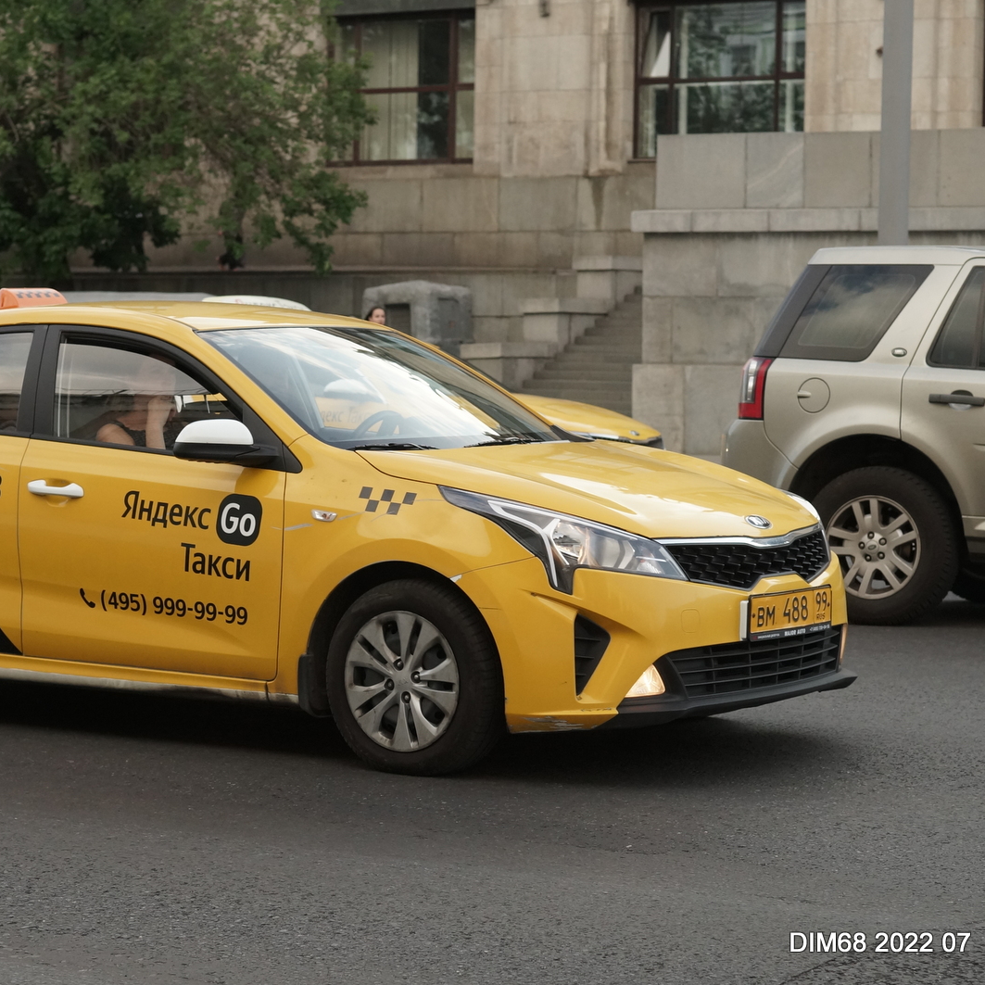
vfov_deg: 26.9
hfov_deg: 26.6
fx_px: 2060
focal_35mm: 64
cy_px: 494
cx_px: 264
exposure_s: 1/1000
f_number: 4.5
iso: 800
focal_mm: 50
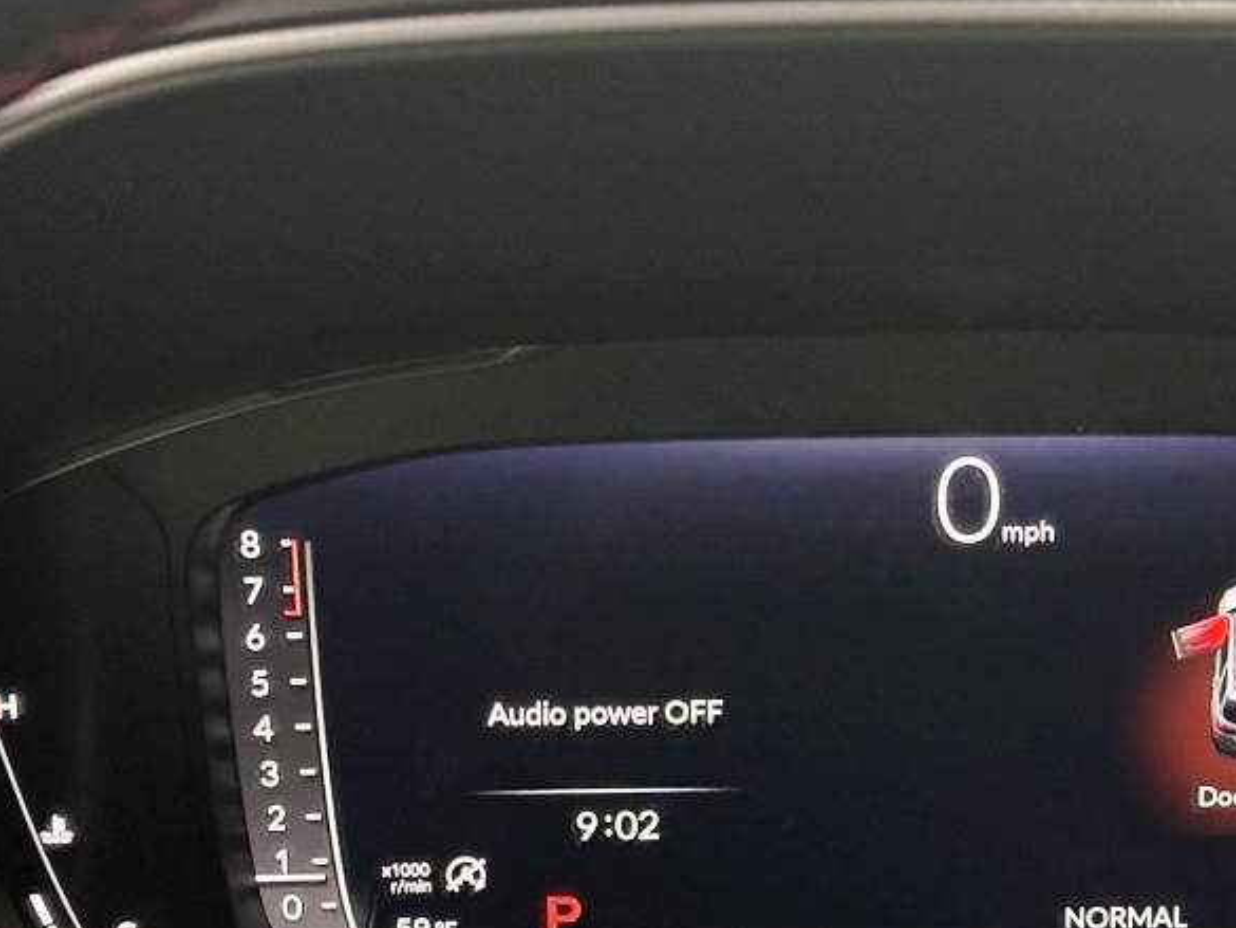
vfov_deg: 17.5
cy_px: 689
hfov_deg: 23.0
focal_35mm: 84
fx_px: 3000
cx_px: 934
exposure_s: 1/17
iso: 640
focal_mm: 6.86
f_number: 1.78
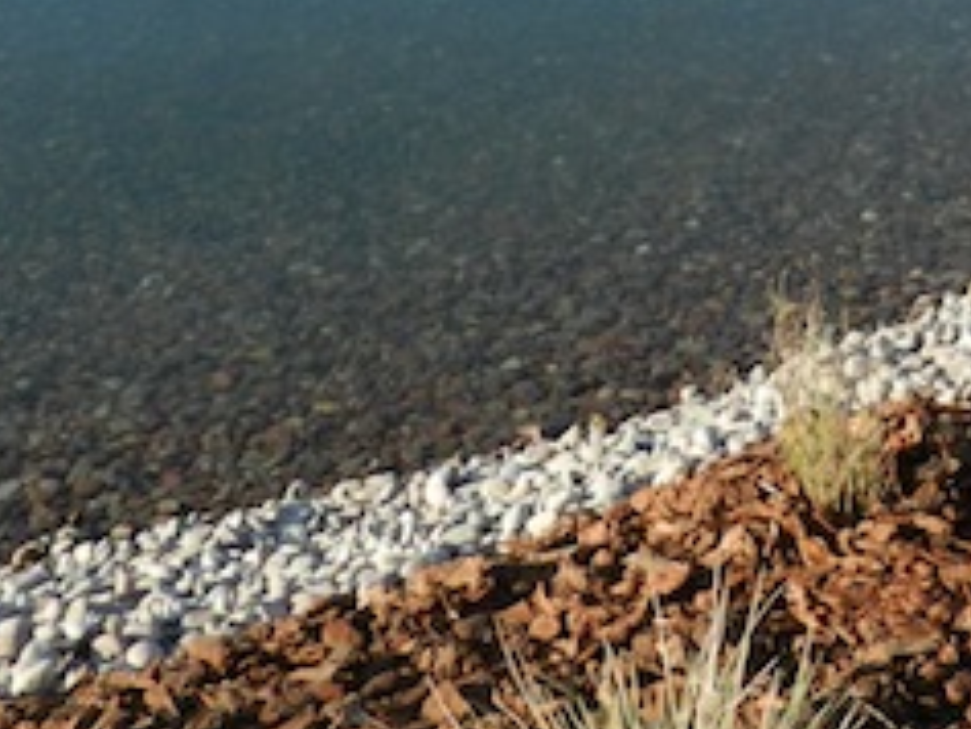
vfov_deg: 17.3
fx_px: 2217
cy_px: -281
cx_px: 754
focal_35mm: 79
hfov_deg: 24.4
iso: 160
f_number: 3.5
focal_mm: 4.5
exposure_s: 1/800
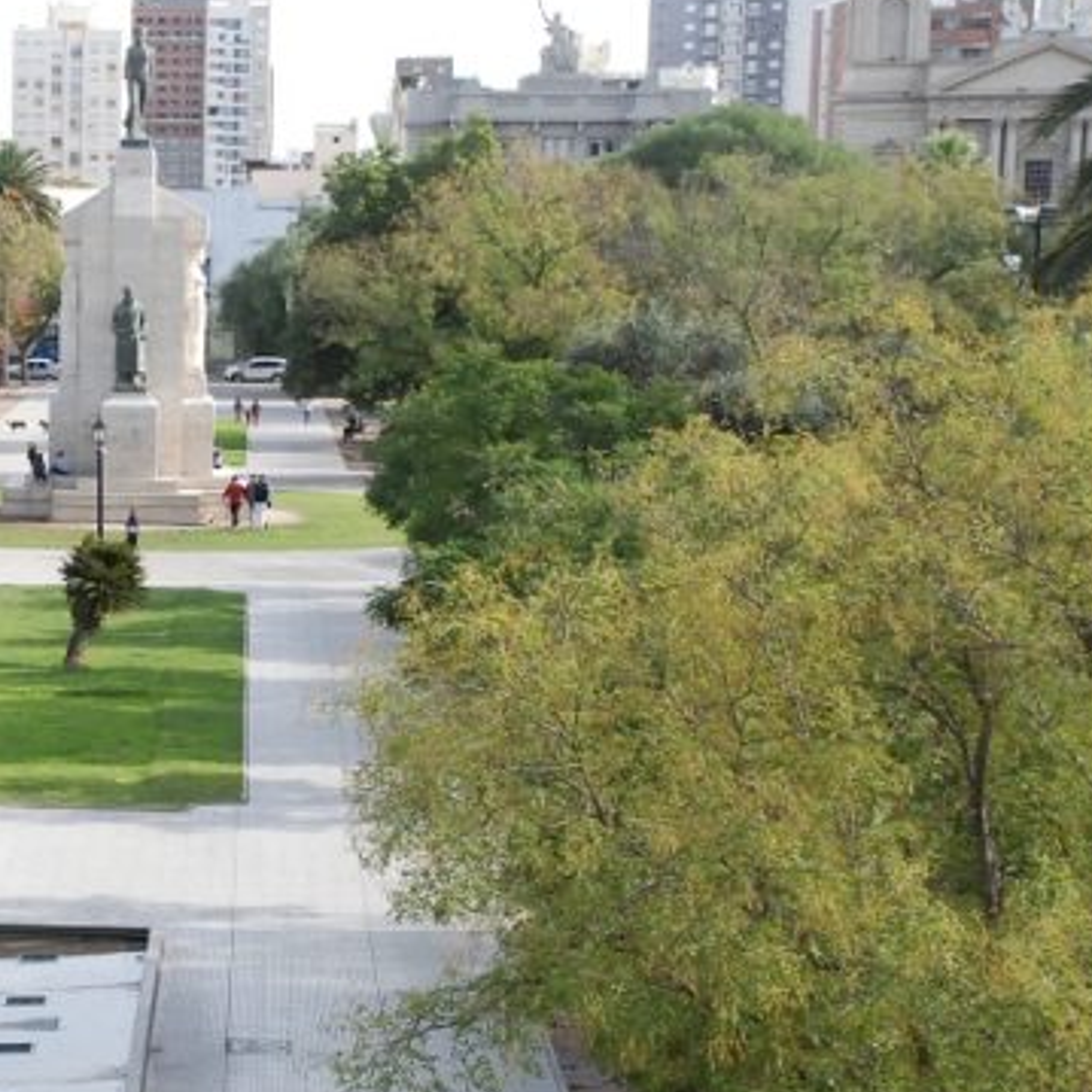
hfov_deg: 17.2
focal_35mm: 99
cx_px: 55
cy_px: 572
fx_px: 3533
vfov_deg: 17.6
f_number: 10
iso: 640
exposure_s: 1/400
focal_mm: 40
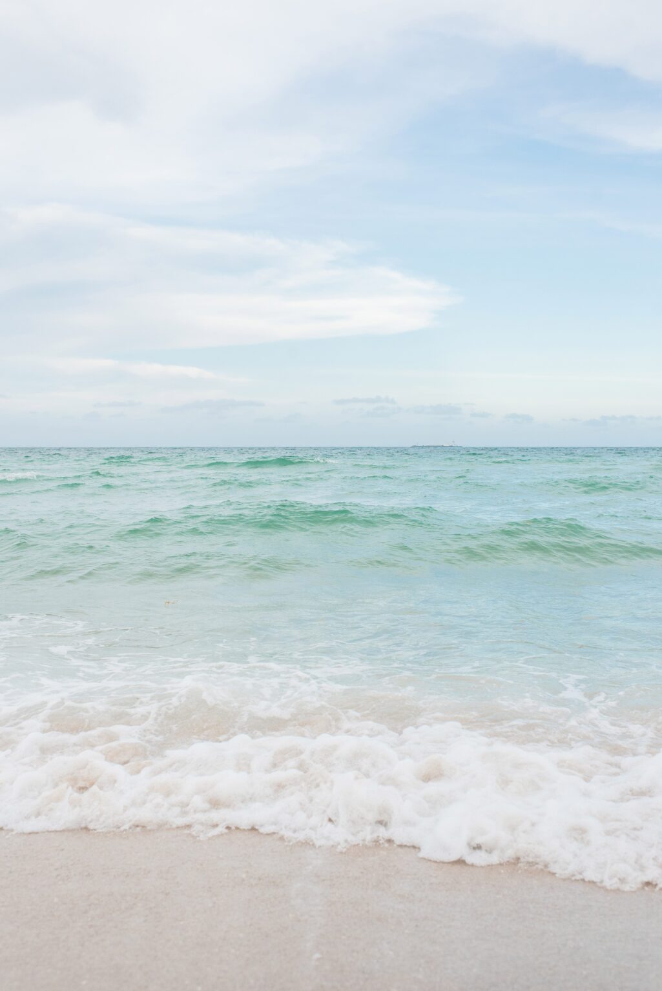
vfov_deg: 54.4
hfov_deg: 37.9
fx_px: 965
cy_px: 496
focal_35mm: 35
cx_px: 331
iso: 500
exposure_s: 1/1000
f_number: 6.3
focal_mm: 35
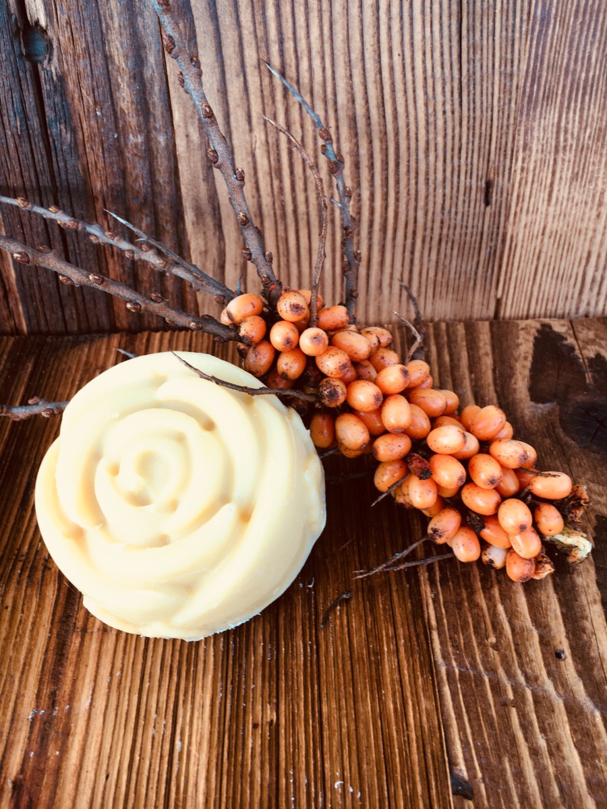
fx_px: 678
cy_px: 404
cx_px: 304
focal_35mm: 29
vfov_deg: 61.7
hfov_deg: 48.2
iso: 25
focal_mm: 4.15
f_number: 2.2
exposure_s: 1/50
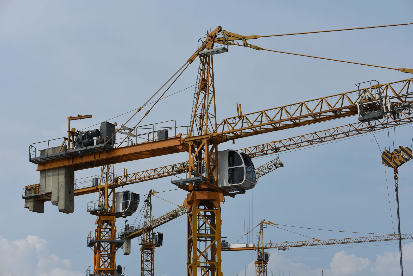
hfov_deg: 25.4
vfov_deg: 17.1
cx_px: 206
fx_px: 918
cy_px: 138
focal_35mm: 80
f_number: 8
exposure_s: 1/800
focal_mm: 80
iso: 160
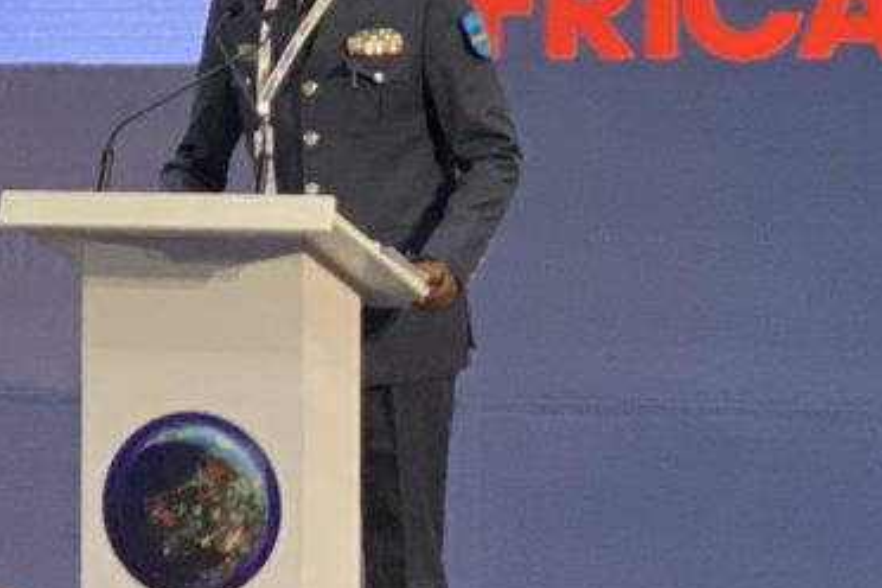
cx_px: -346
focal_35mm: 298
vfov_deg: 4.6
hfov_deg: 6.8
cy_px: -81
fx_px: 7300
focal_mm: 6
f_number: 2
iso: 250
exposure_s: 1/122
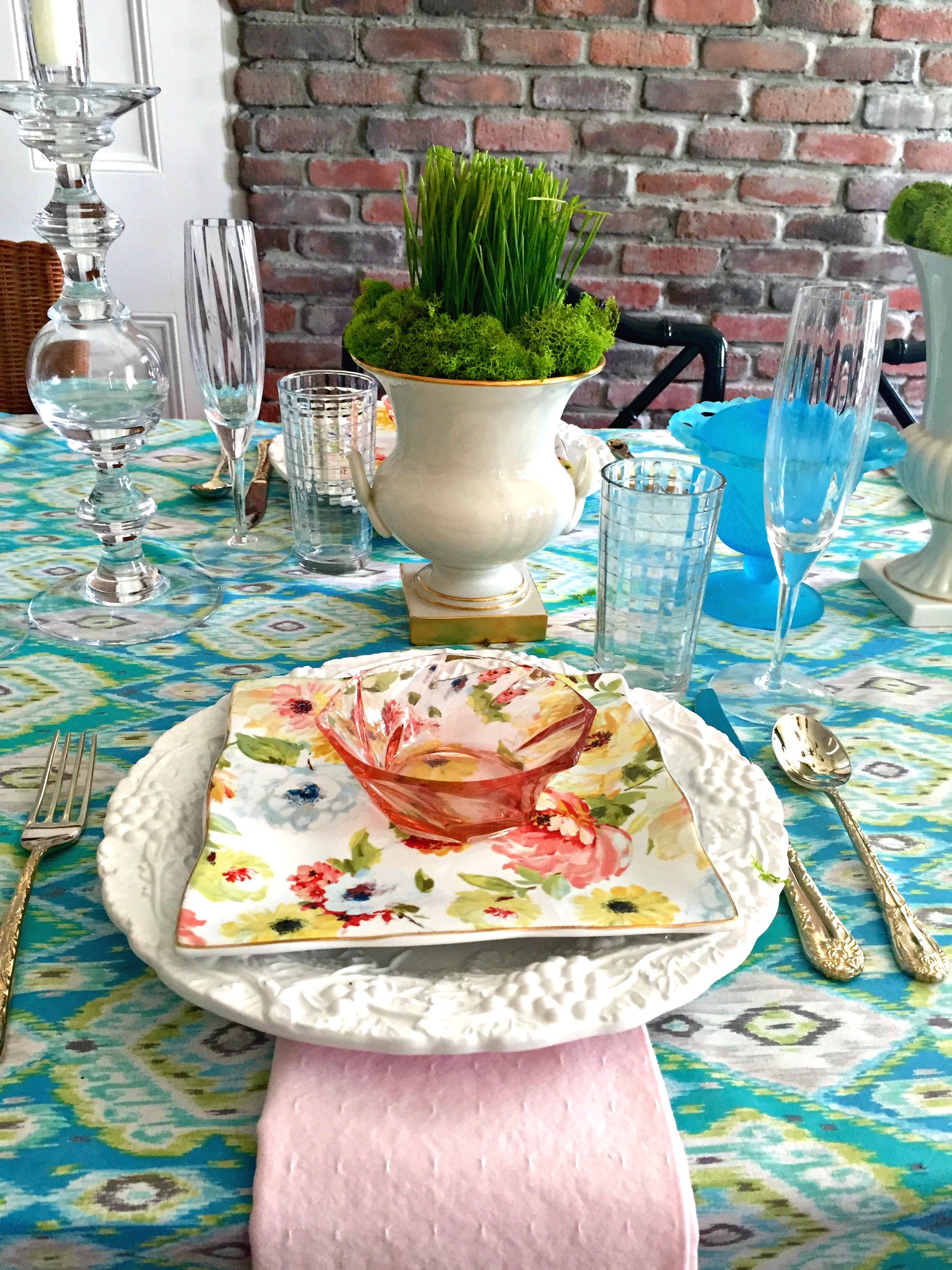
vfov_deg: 61.7
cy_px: 635
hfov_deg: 48.2
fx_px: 1063
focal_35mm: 29
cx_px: 476
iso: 100
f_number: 2.2
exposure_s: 1/30
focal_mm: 4.15
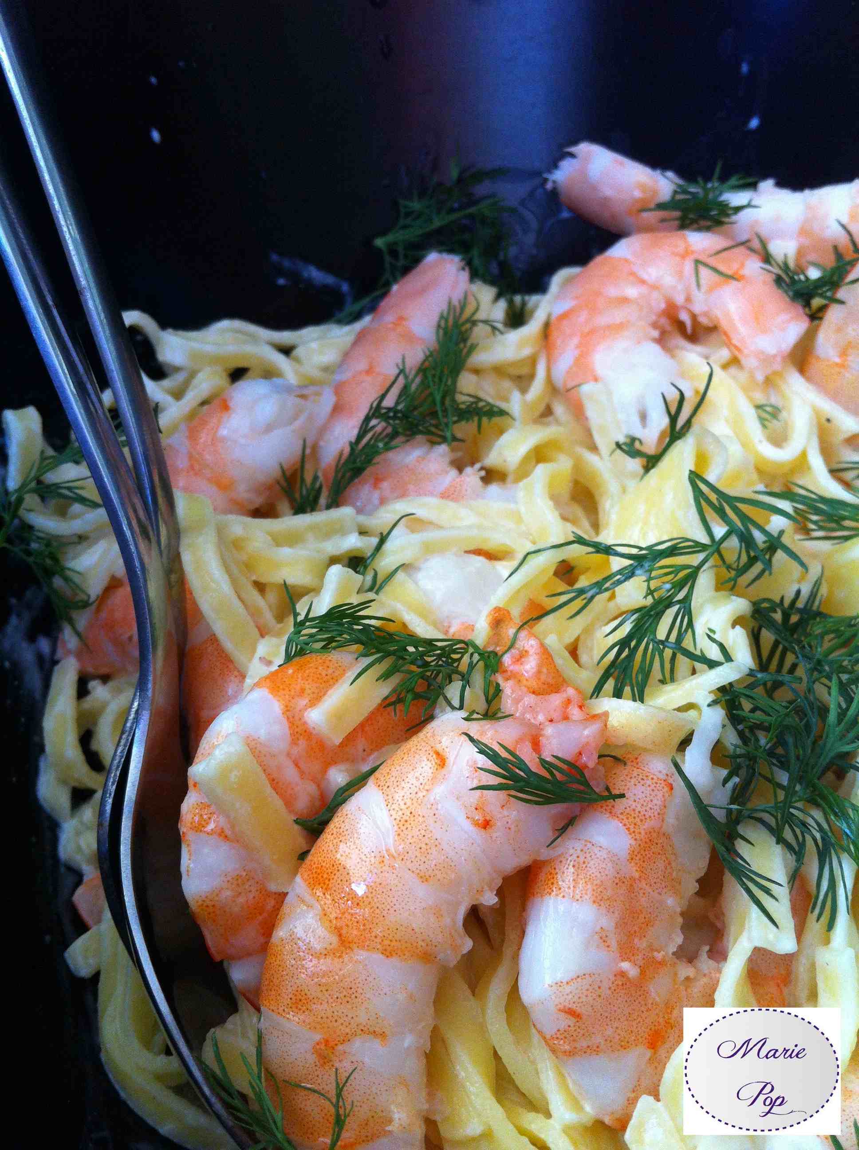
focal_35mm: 35
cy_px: 575
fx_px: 1161
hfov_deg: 40.6
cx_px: 430
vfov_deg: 52.7
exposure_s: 1/120
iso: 125
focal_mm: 3.85
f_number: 2.8
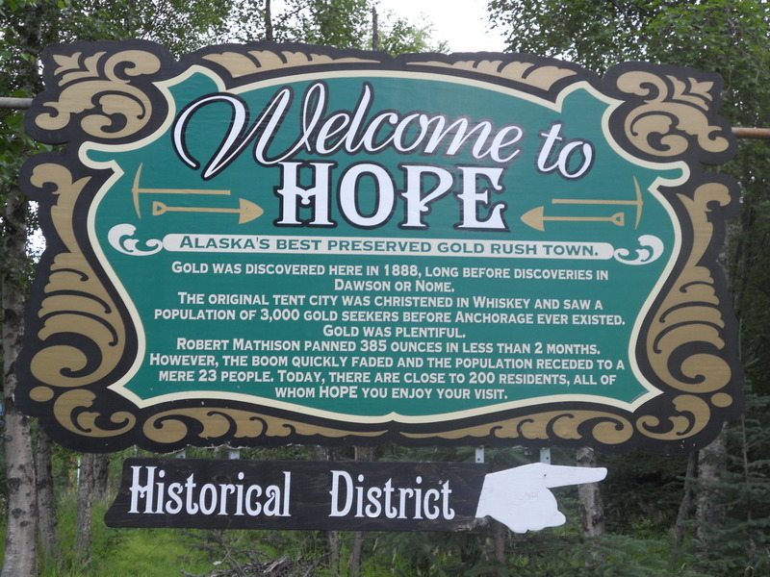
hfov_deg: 41.2
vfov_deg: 31.5
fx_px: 1023
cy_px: 288
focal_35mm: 46
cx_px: 385
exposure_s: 1/30
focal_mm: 8.2
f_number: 4.3
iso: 125
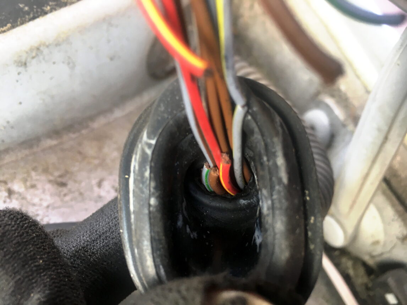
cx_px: 204
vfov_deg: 48.2
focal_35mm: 29
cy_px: 152
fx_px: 341
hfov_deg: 61.7
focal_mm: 4.15
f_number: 2.2
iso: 64
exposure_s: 1/30
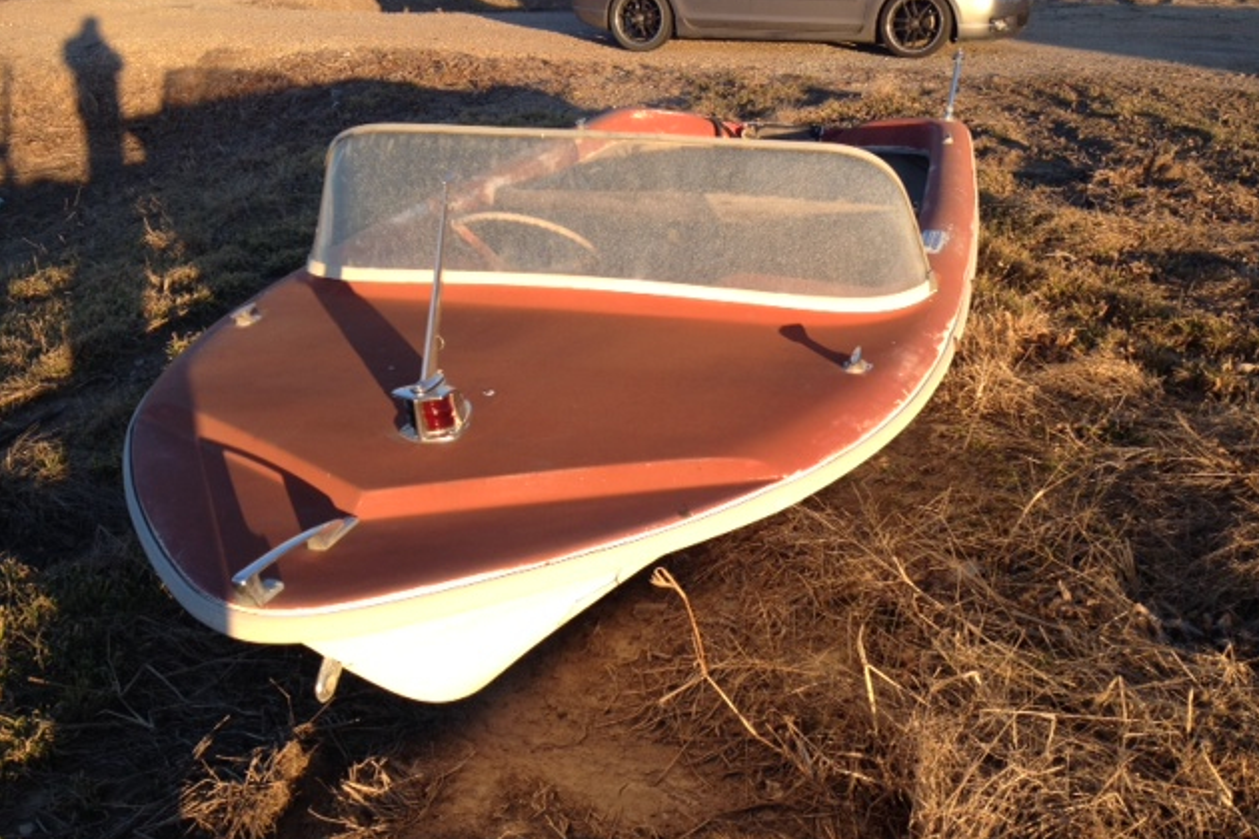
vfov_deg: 35.9
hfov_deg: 51.9
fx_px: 1294
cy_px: 421
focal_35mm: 37
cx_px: 637
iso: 50
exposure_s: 1/445
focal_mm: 4.28
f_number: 2.4
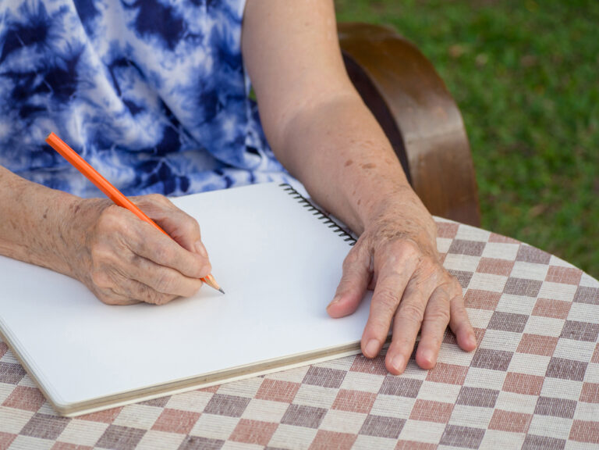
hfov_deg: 17.0
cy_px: 225
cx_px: 300
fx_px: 2007
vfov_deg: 12.8
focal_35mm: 116
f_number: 4.4
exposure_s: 1/320
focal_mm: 58
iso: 200
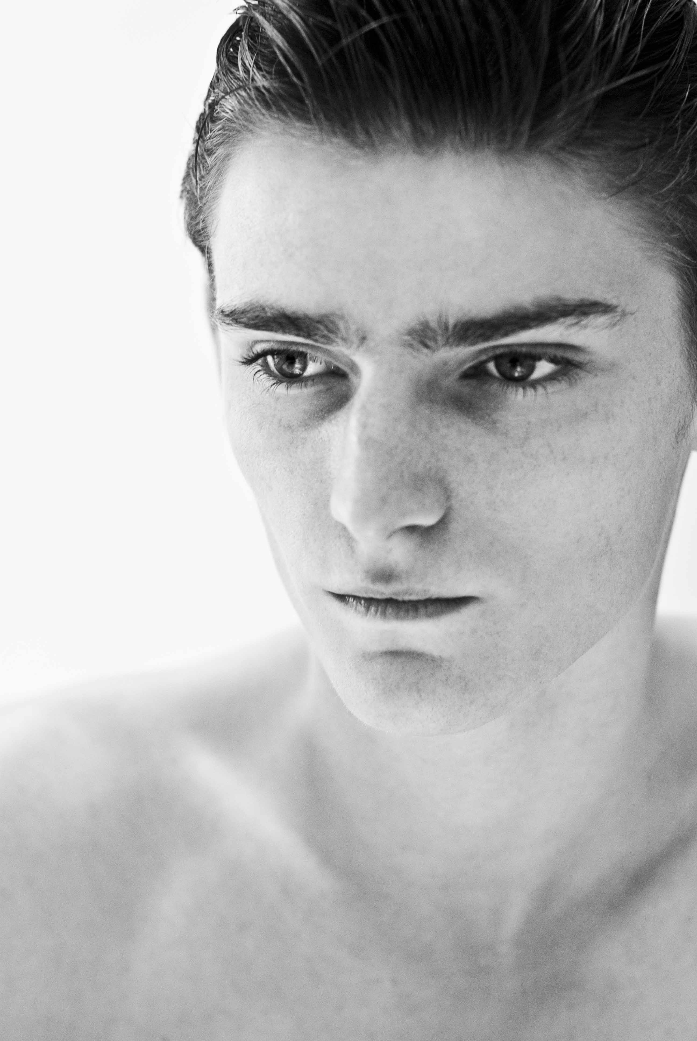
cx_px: 348
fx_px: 2172
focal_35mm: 75
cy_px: 520
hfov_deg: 18.2
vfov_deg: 27.0
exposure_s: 1/160
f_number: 2.8
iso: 400
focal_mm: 50
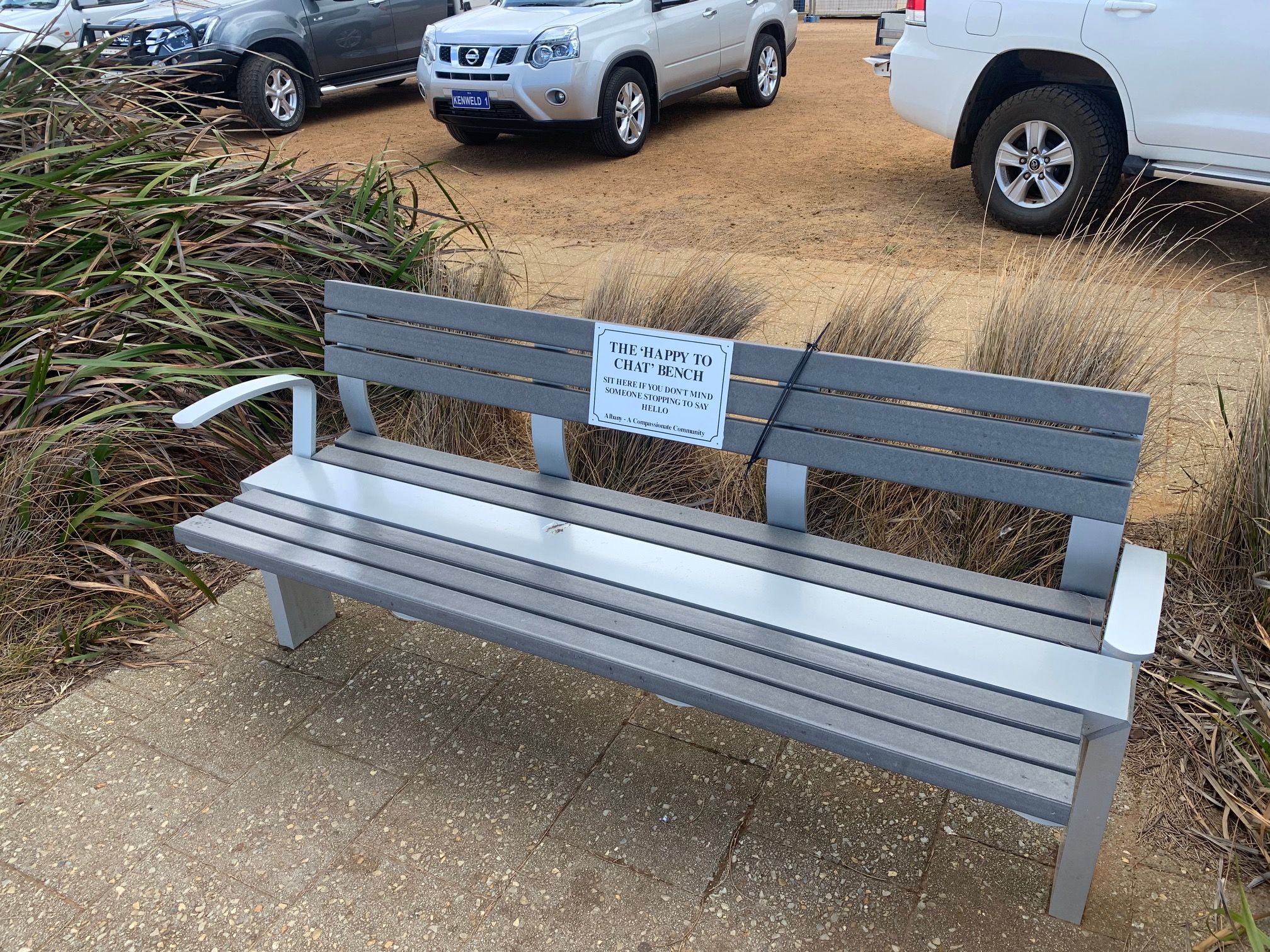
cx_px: 635
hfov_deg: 67.3
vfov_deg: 53.1
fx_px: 954
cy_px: 476
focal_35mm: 26
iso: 25
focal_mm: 4.25
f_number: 1.8
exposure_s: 1/722
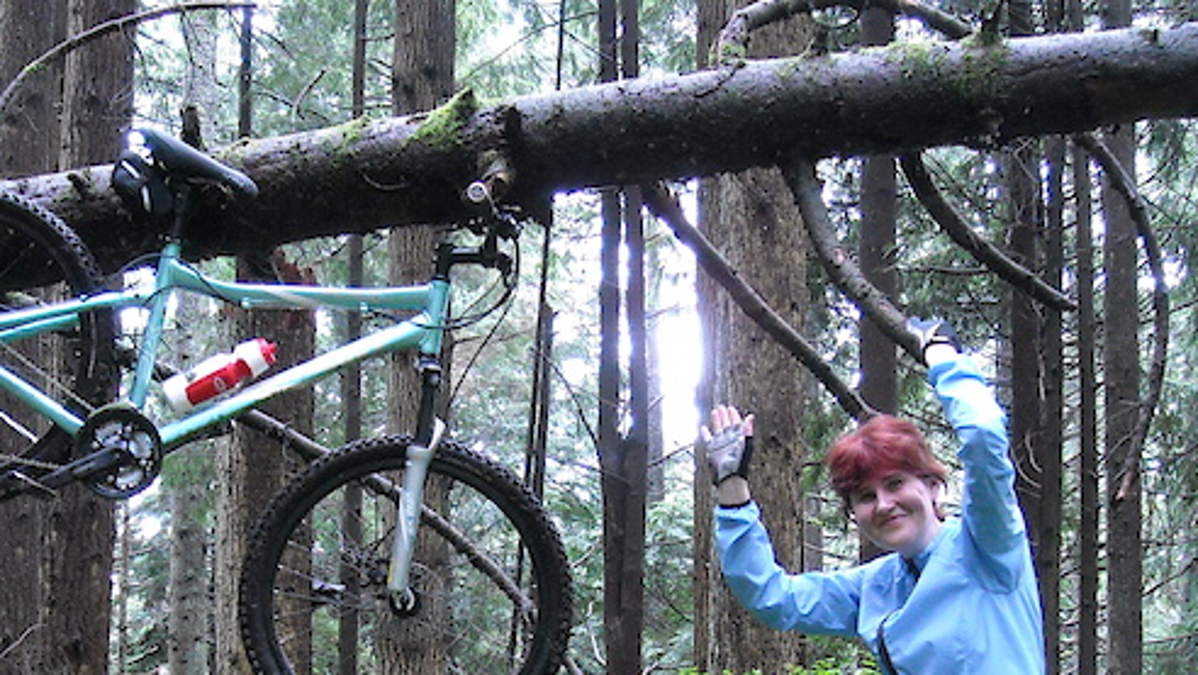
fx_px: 1970
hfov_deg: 33.7
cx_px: 485
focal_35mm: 62
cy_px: 658
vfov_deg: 19.0
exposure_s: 1/54
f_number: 2.8
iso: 400
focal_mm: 5.7
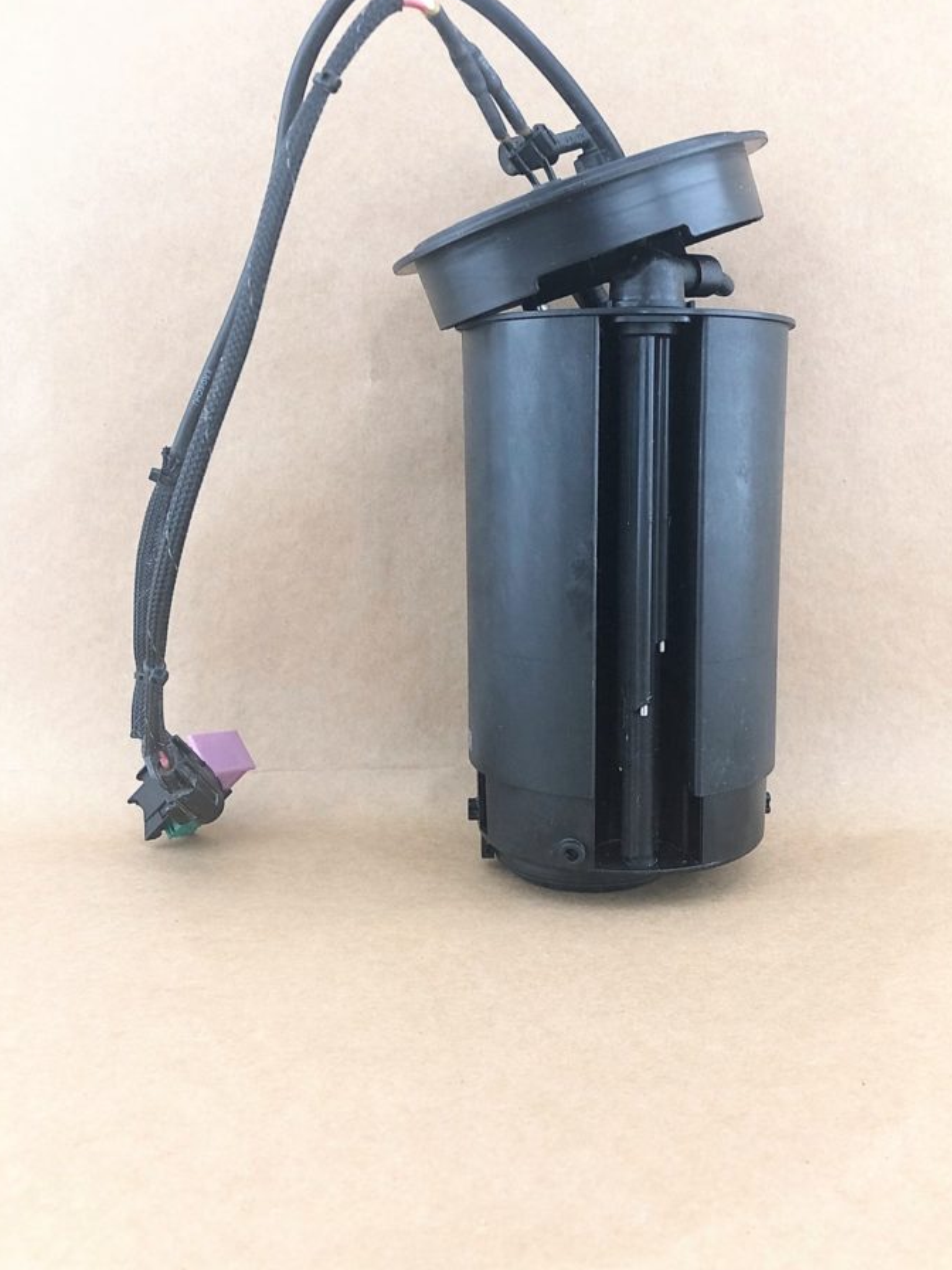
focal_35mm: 32
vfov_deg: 56.7
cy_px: 567
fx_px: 1173
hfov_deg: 44.1
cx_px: 530
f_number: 1.8
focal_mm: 4
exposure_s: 1/18
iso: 40
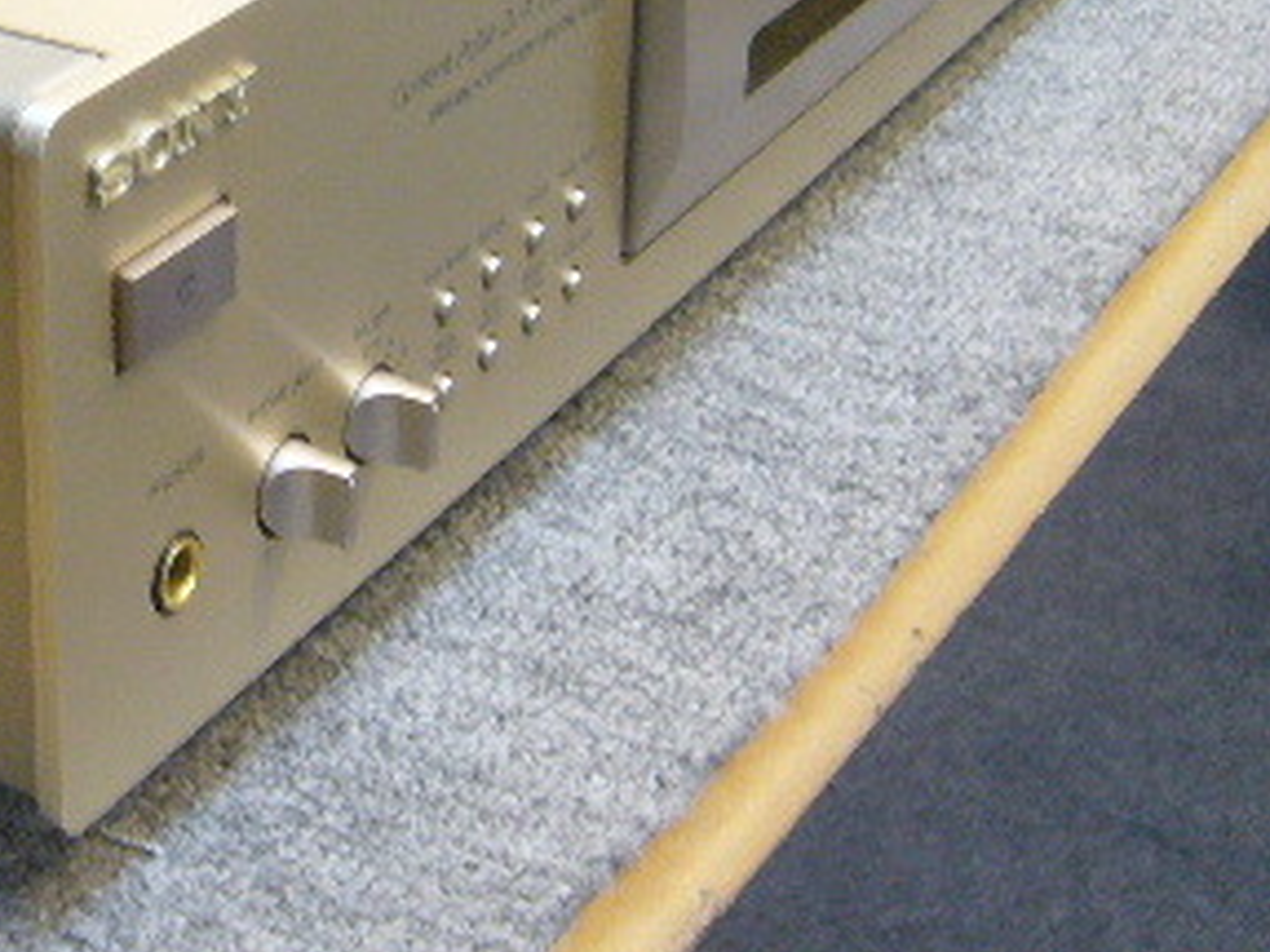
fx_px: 2860
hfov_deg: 23.9
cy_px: 97
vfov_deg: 18.6
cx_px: 0
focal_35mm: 78
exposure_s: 1/10
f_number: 2.8
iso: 200
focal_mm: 5.8
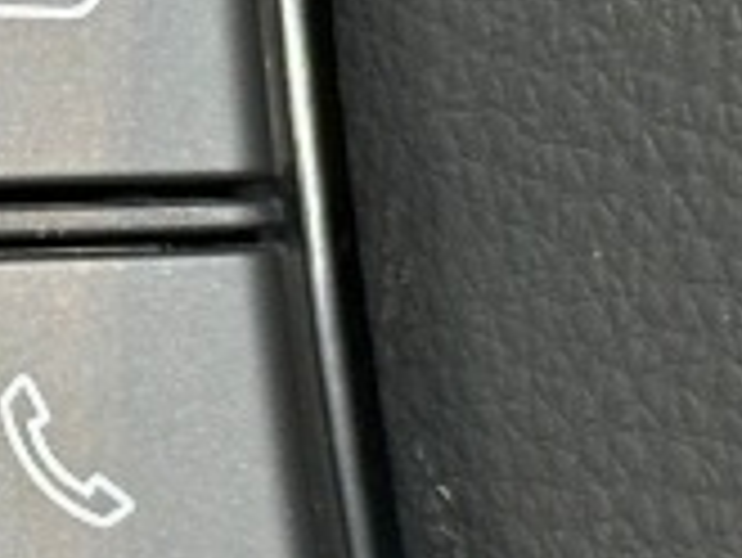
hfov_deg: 6.5
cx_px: -400
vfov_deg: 5.0
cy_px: 284
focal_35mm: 298
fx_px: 6392
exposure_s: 1/40
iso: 250
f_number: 1.78
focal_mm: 6.86
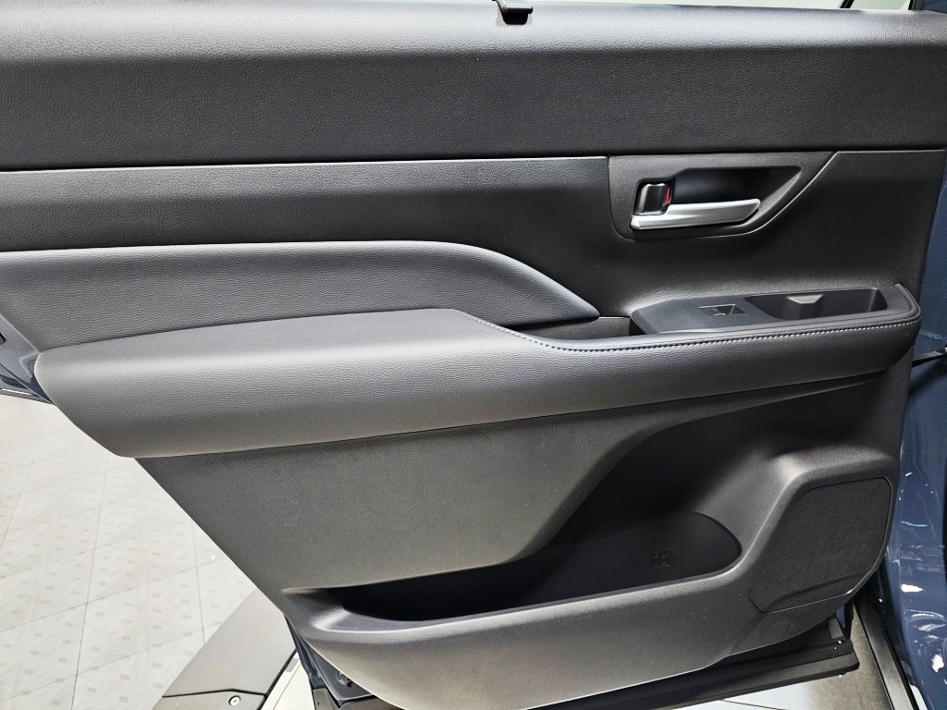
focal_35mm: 23
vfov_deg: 58.9
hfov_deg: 73.9
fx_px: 629
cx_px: 474
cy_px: 355
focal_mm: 6.3
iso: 800
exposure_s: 1/24
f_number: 1.7
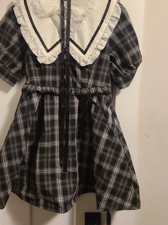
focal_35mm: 32
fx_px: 207
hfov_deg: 44.0
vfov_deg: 56.6
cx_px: 70
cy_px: 98
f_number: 1.8
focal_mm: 5.4
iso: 640
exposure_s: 1/30
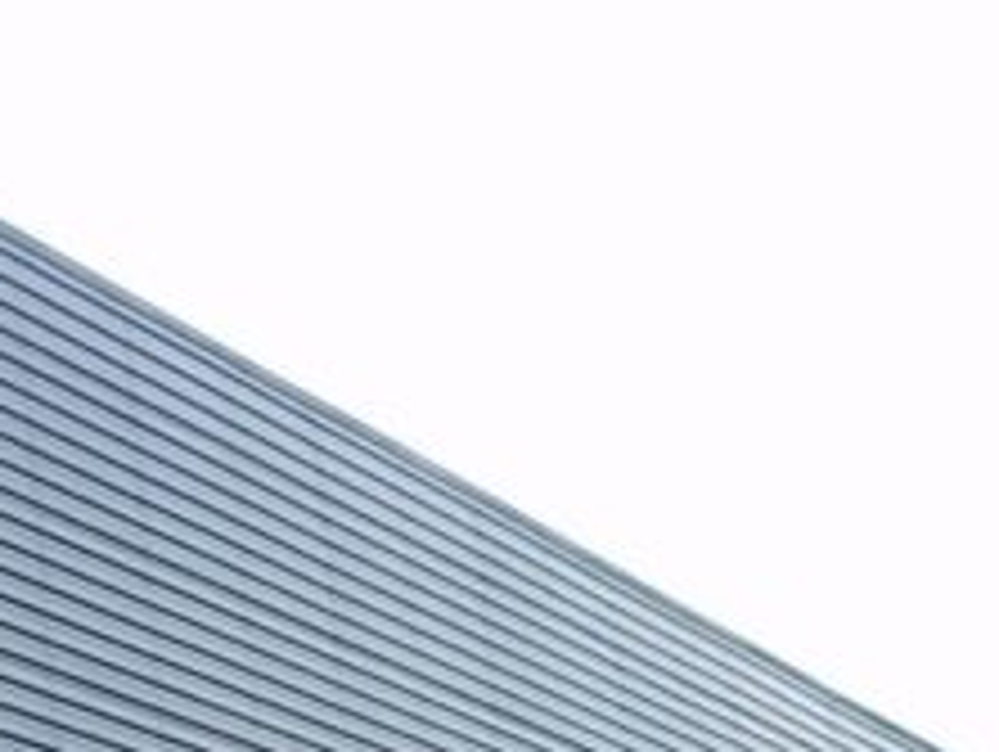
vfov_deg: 6.9
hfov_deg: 8.7
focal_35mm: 214
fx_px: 6183
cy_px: 572
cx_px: -976
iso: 80
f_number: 8
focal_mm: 6.5
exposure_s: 1/100
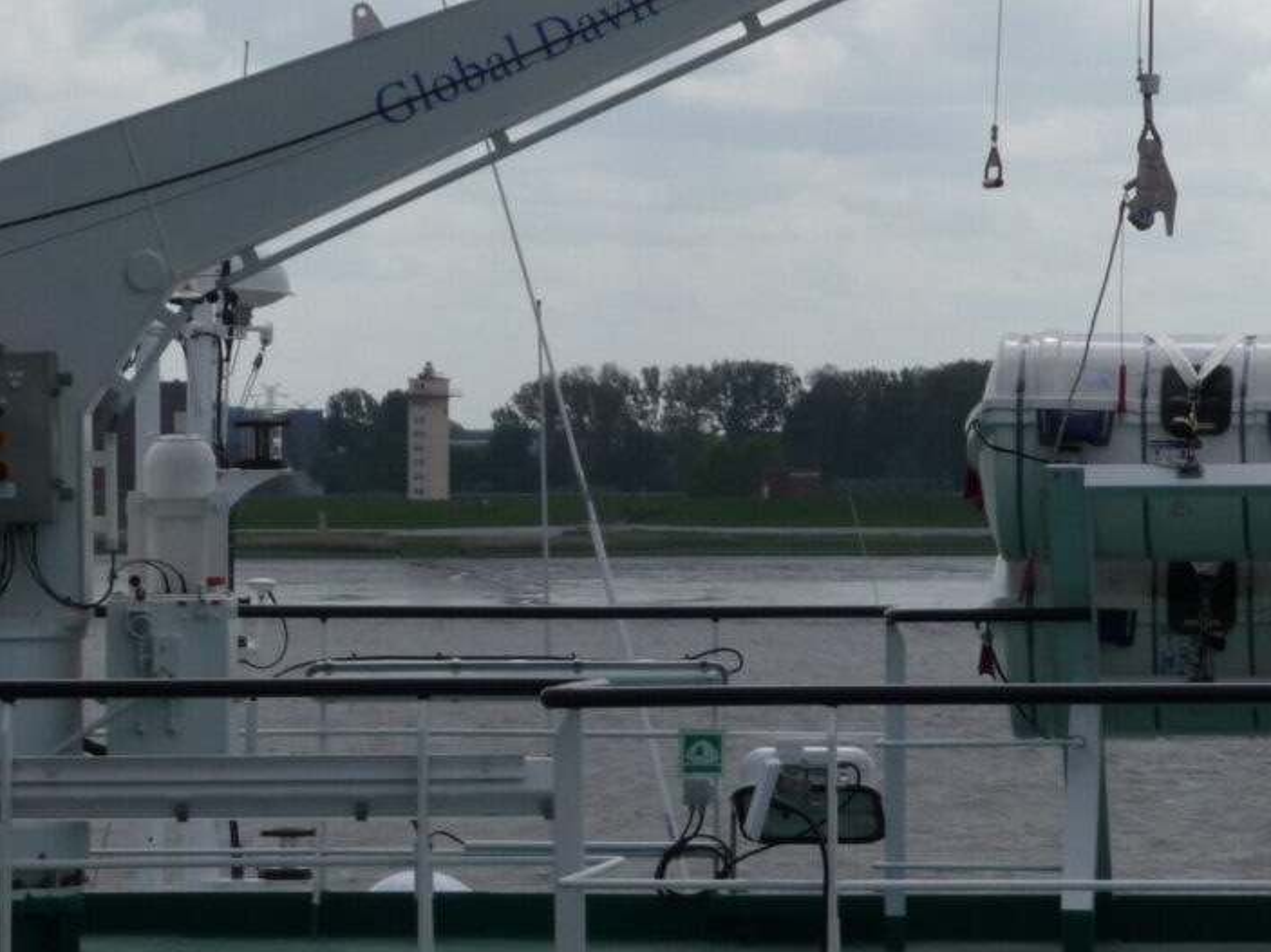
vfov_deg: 5.7
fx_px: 9545
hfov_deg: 7.6
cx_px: 692
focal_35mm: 260
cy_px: 172
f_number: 4.7
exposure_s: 1/1300
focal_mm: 20.3
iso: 100
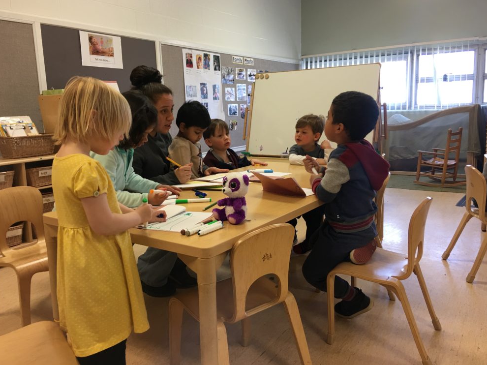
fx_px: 422
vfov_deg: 46.8
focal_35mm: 30
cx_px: 241
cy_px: 180
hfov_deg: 60.0
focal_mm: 4.15
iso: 25
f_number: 2.2
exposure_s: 1/15
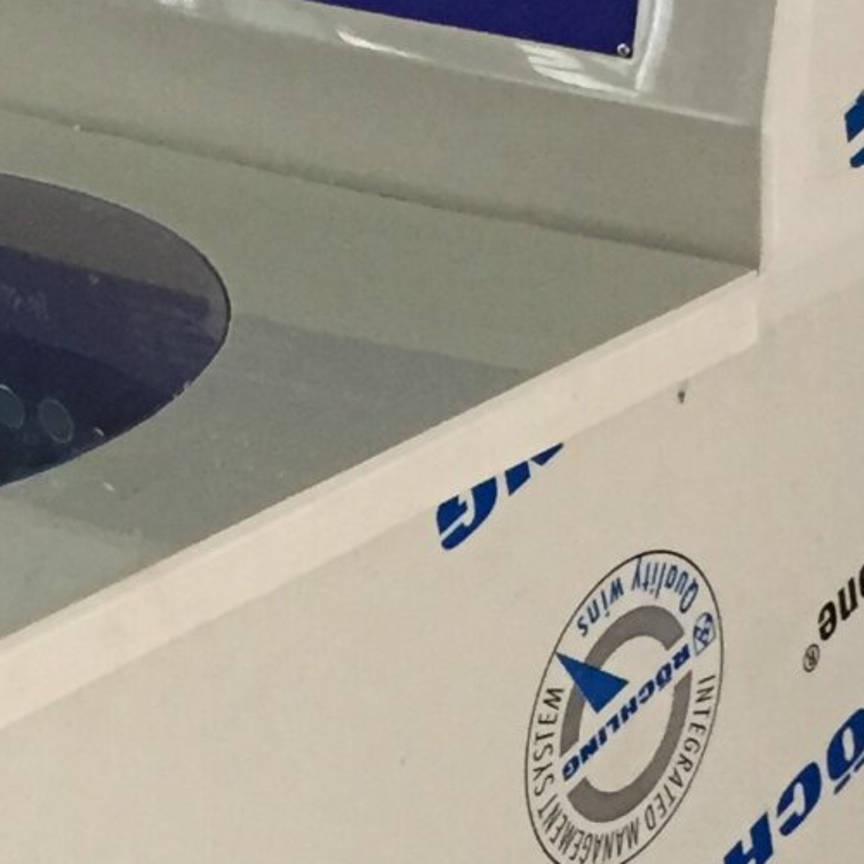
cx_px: 90
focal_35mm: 131
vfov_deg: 13.3
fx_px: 3699
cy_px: 471
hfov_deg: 13.2
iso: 200
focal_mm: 4.15
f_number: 2.2
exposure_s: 1/33
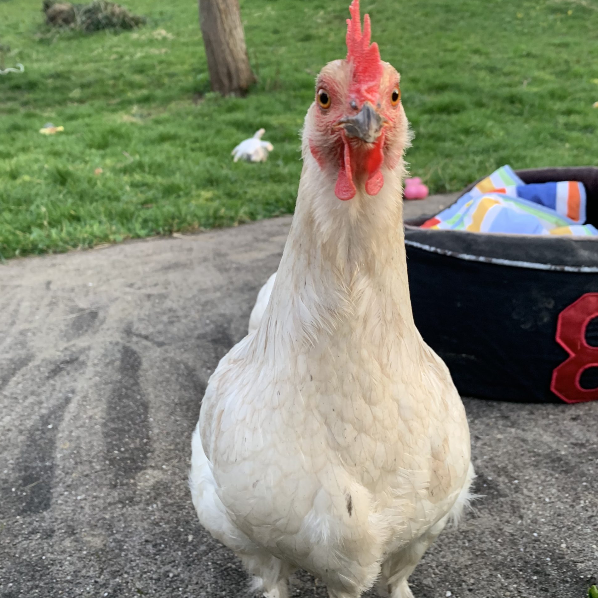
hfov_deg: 52.5
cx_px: 301
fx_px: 606
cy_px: 249
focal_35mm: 31
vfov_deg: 52.3
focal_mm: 4.25
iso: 100
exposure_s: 1/60
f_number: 1.8
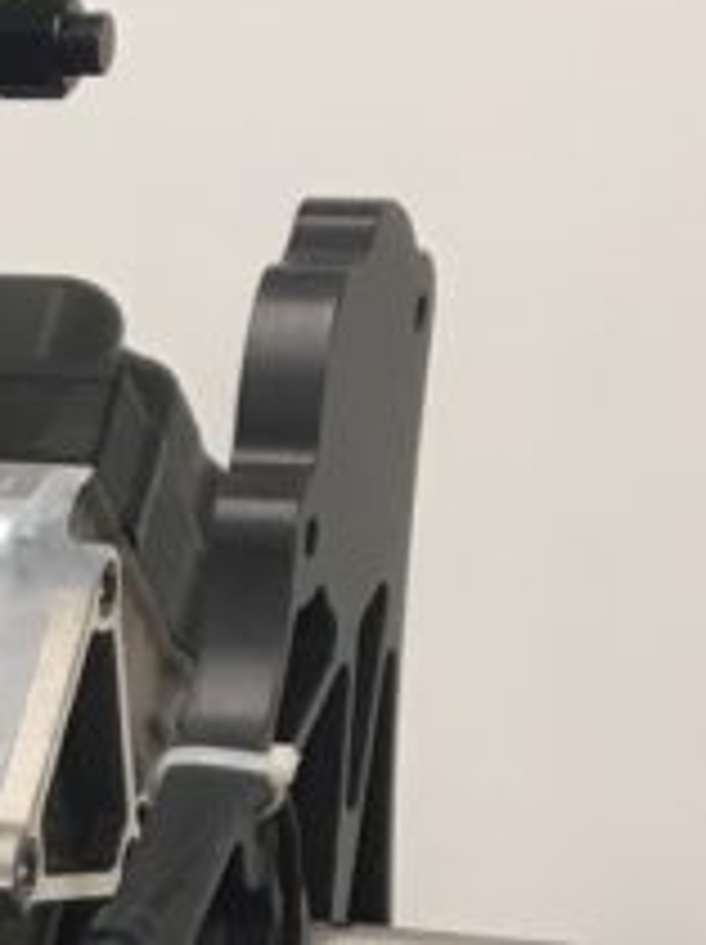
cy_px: 1298
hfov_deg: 8.7
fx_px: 4333
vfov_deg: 12.0
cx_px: -841
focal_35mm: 159
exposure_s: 1/30
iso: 40
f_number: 2.2
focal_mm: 4.15
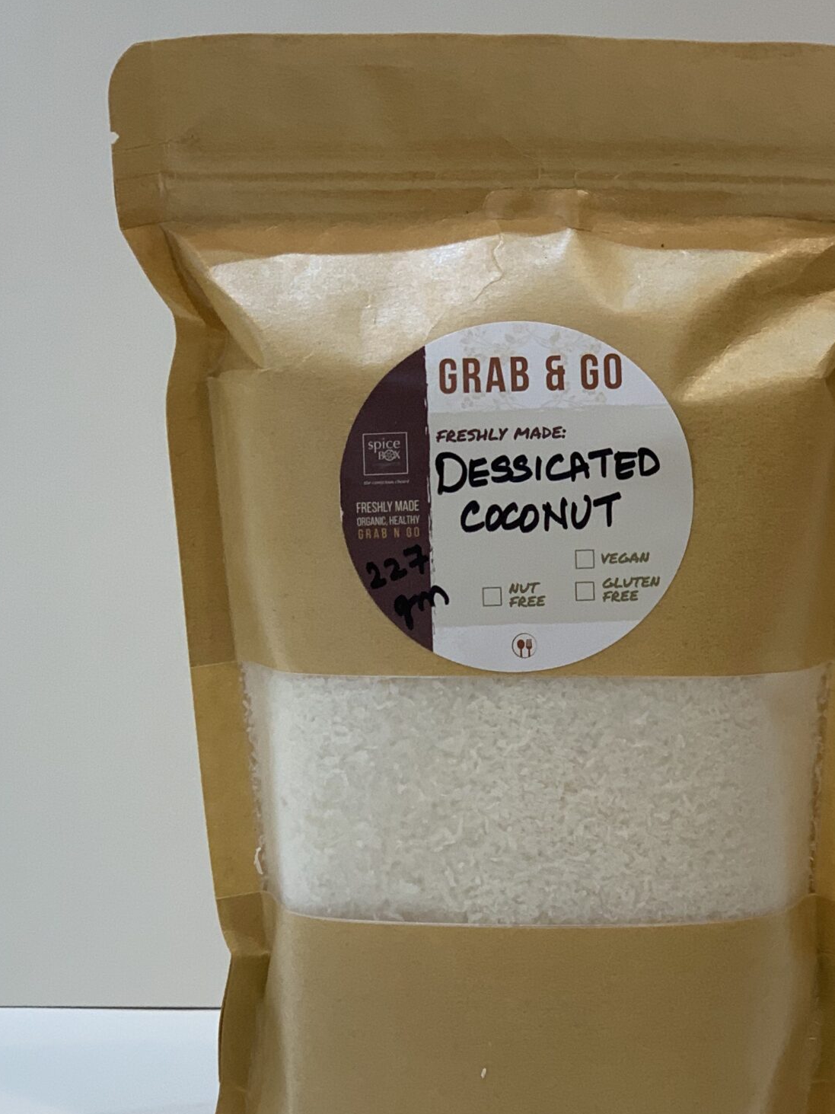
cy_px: 673
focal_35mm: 91
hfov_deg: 16.2
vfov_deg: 21.5
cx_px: 505
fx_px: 2927
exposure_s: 1/100
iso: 100
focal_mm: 6
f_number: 2.4
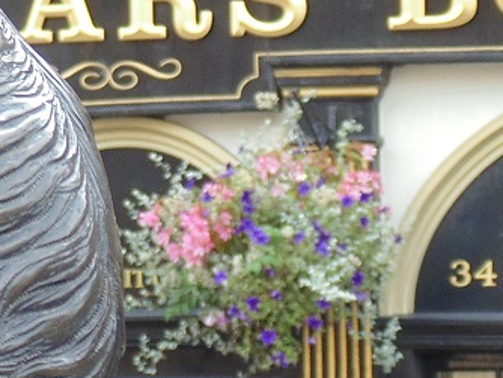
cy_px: 27
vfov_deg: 5.9
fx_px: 3664
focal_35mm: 252
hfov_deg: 7.7
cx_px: -312
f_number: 4.1
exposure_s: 1/60
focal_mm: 11.7
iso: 80
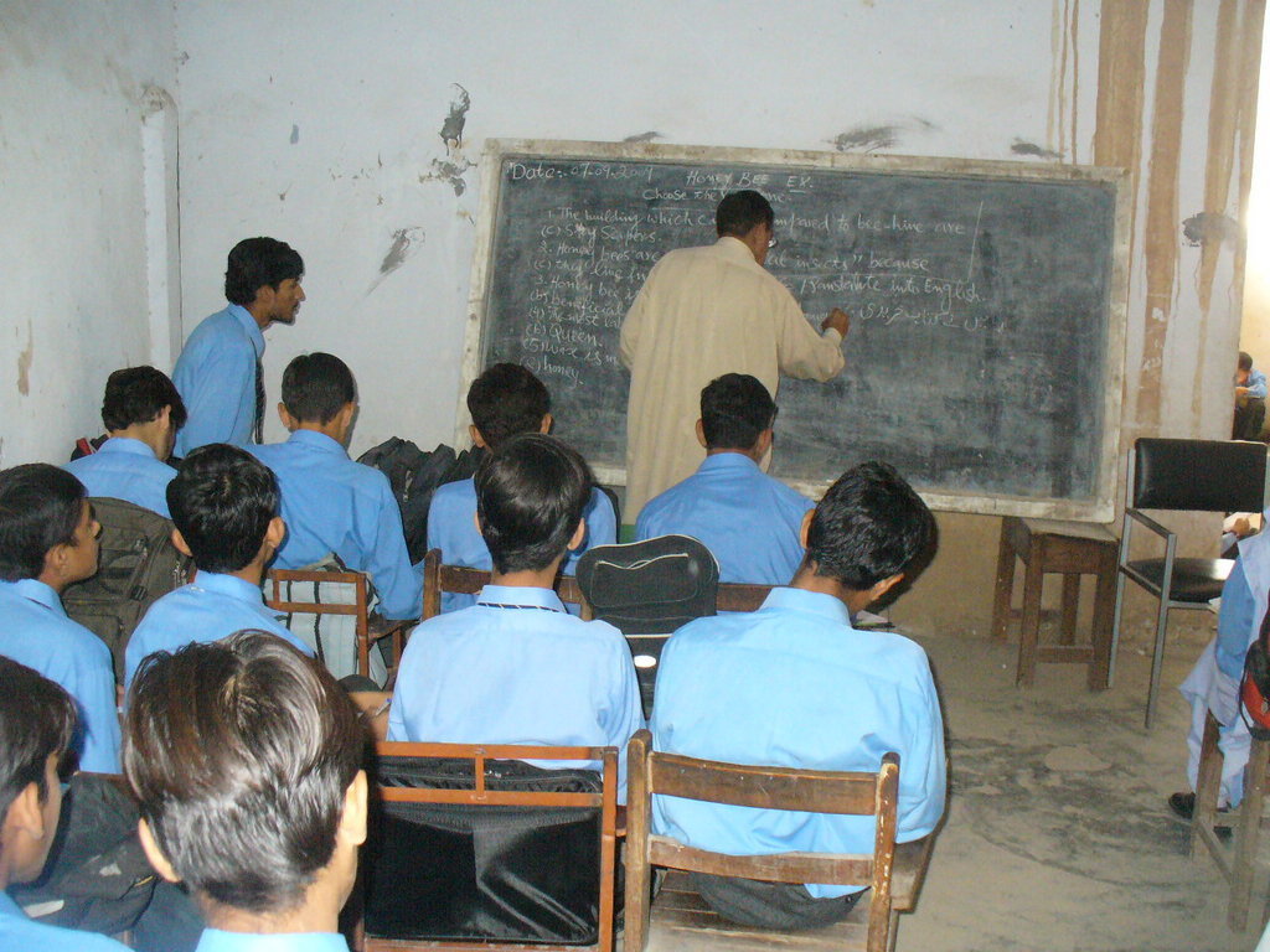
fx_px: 1357
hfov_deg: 50.1
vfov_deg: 38.7
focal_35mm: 37
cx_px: 635
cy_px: 476
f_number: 2.8
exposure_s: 1/60
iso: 400
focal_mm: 6.1
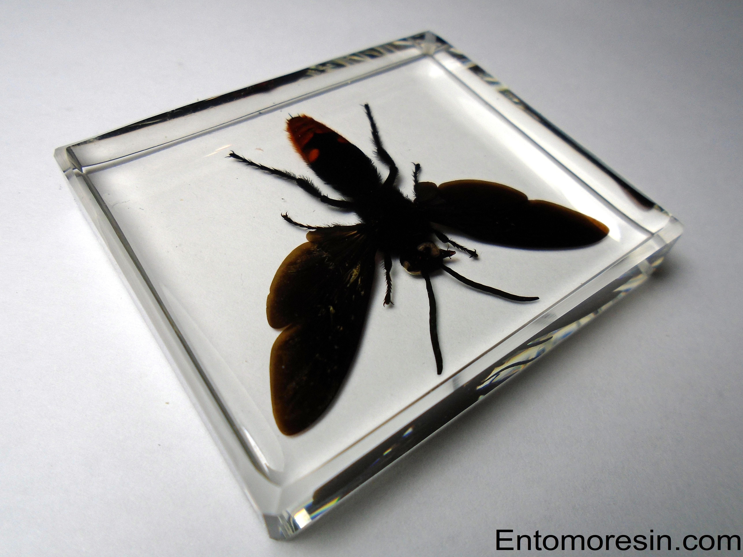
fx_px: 558
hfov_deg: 67.3
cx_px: 372
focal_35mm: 26
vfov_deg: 53.1
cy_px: 278
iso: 100
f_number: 3.2
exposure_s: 1/500
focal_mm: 4.6
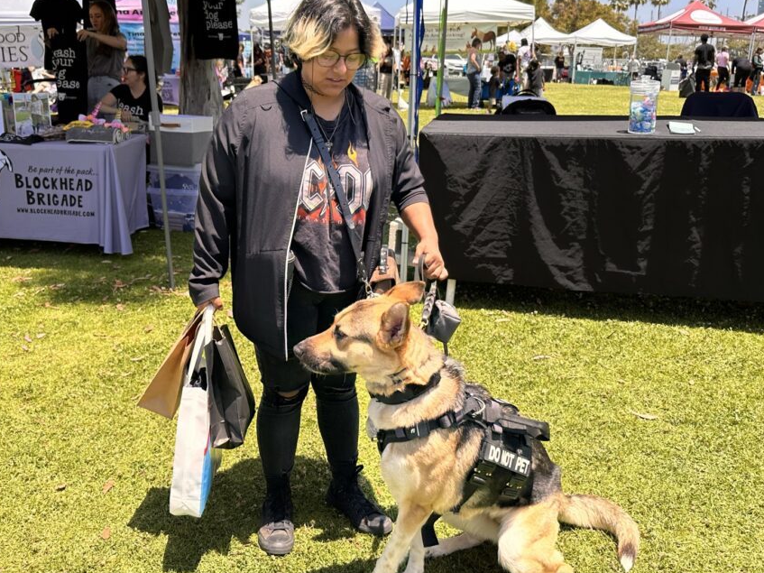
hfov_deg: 53.9
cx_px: 341
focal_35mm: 34
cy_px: 236
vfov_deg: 41.6
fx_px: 750
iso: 80
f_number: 1.78
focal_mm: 6.86
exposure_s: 1/2660
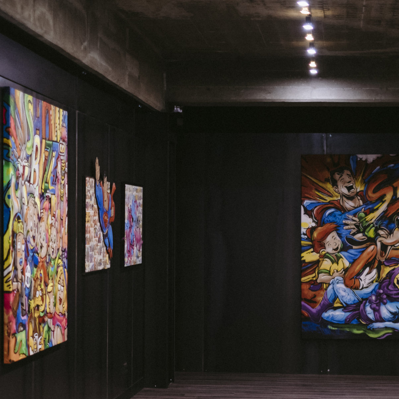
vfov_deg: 18.1
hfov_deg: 18.1
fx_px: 1252
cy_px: 260
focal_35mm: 96
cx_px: 215
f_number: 1.4
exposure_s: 1/125
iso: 1600
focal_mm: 35
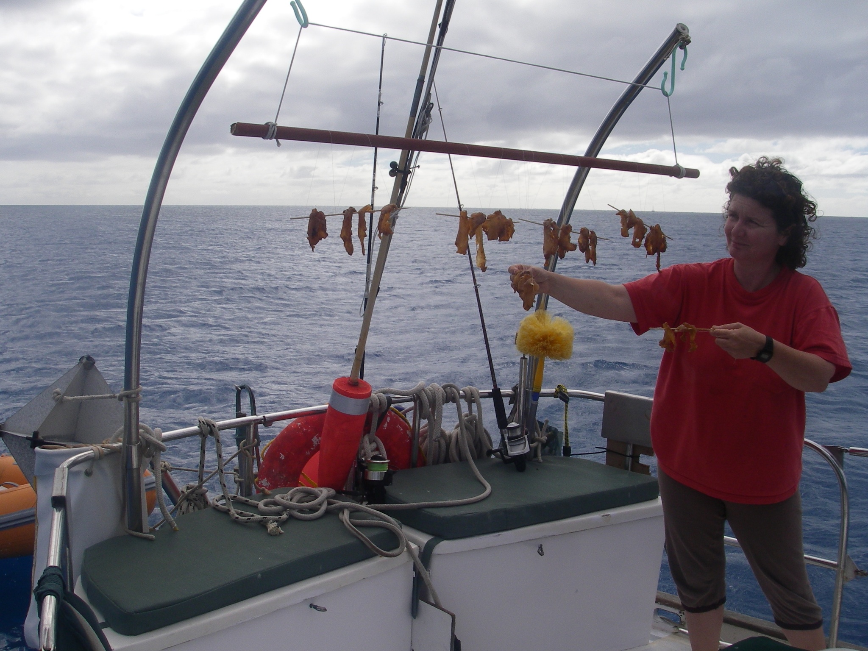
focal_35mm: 38
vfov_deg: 37.7
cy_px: 326
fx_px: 953
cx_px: 434
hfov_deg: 49.0
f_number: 6.6
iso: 80
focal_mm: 6.3
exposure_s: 1/400
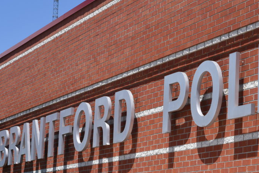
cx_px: 182
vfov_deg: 10.8
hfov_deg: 16.1
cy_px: 104
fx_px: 914
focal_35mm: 127
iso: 160
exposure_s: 1/320
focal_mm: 85
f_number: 10
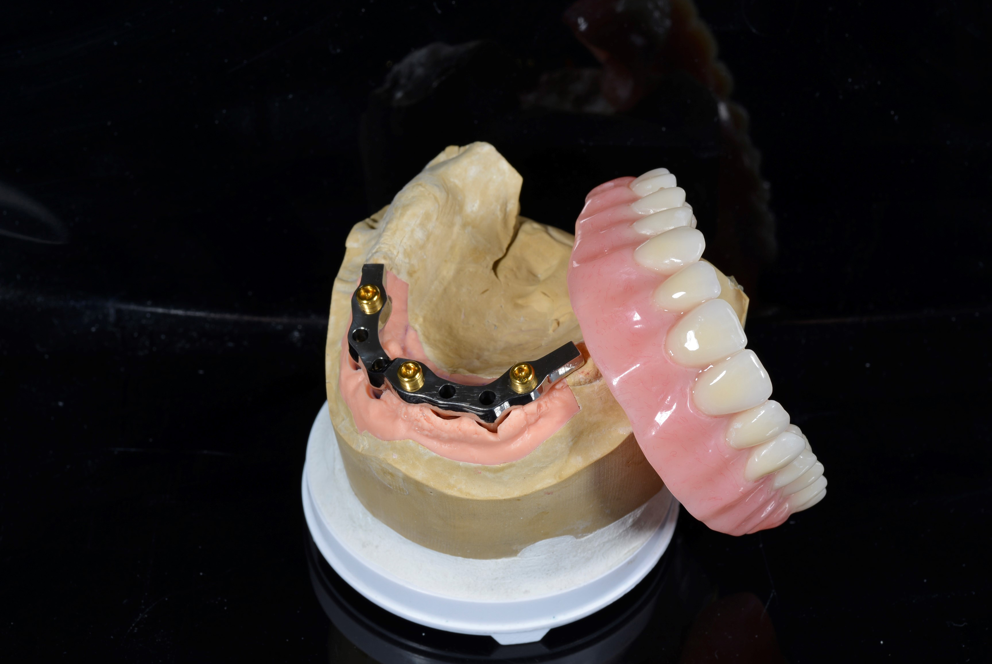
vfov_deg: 8.7
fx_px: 4345
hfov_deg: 13.0
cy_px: 332
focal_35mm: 158
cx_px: 496
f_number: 29
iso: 100
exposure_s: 1/125
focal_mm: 105
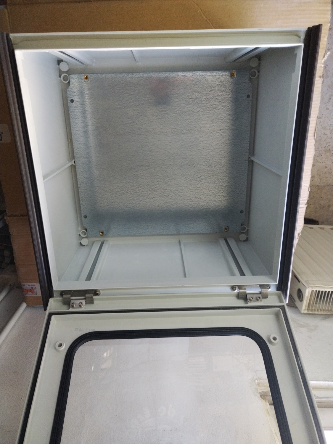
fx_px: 333
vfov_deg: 67.3
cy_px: 222
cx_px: 166
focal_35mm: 26
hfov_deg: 53.1
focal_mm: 4.75
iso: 675
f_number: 1.8
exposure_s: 1/33
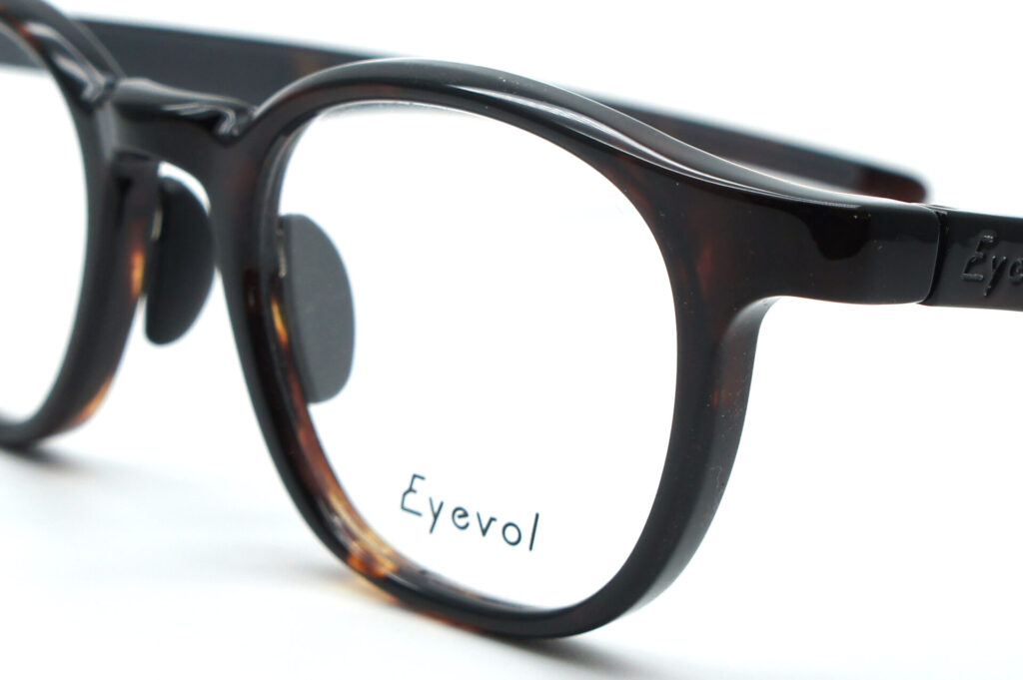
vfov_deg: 20.9
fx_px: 1846
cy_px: 340
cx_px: 512
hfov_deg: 31.0
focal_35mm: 65
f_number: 7.1
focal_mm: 24
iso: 200
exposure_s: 1/200
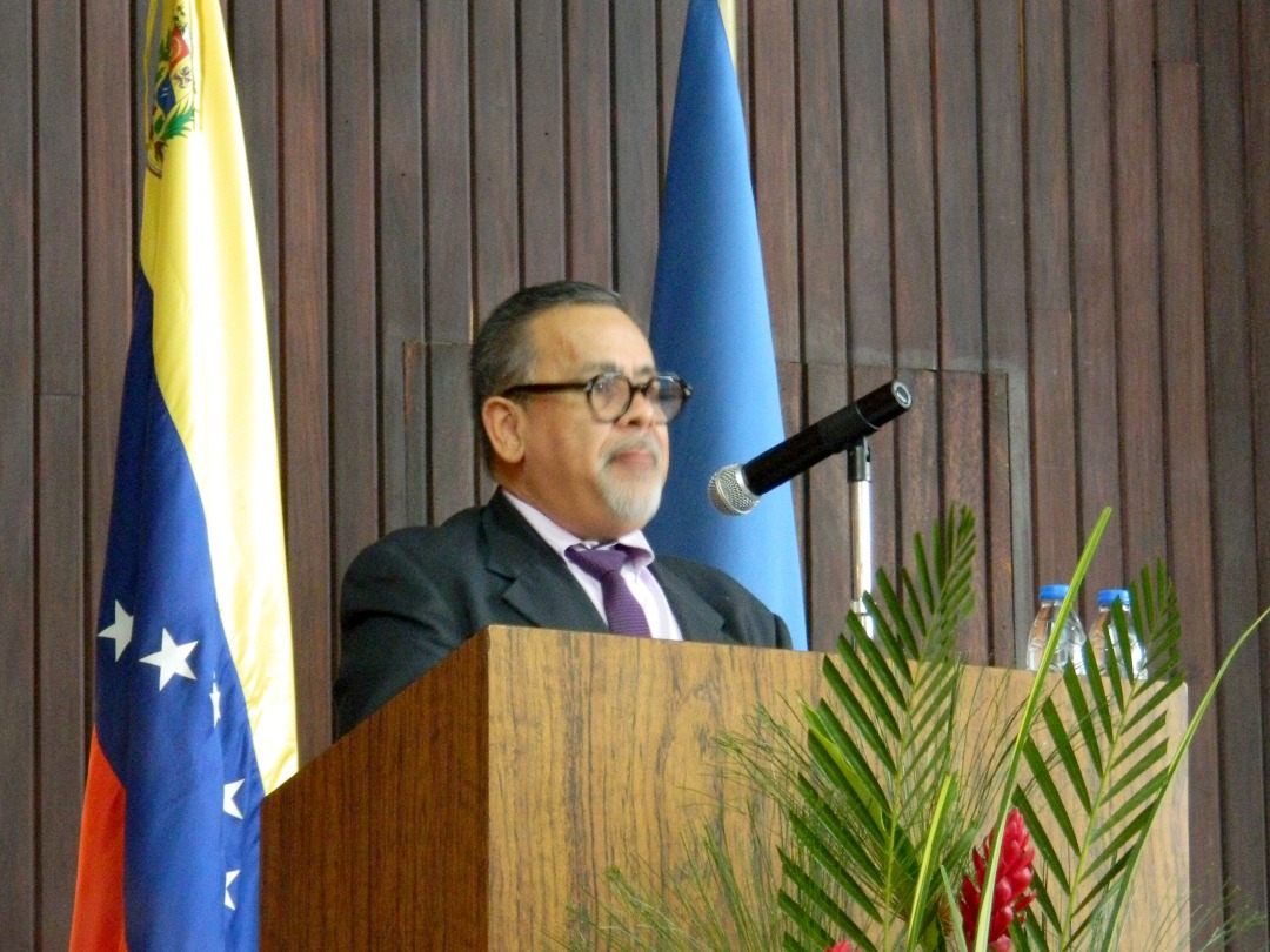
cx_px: 635
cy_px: 476
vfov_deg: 9.9
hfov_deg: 13.2
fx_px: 5503
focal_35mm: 150
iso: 500
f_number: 4.9
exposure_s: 1/10
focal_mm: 27
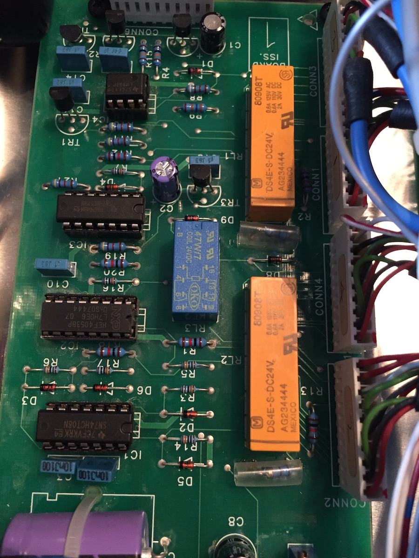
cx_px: 210
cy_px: 279
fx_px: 468
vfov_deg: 61.7
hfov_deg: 48.2
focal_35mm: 29
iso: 250
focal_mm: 4.15
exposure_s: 1/24
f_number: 2.2
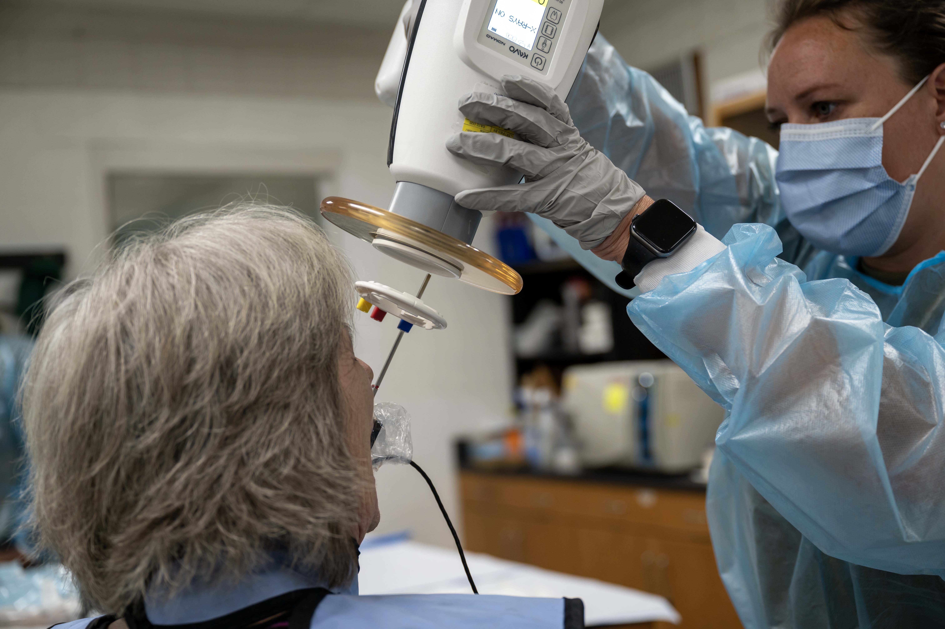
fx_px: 1312
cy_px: 314
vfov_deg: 27.0
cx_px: 472
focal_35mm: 50
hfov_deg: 39.6
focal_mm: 50
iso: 640
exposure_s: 1/160
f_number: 3.5
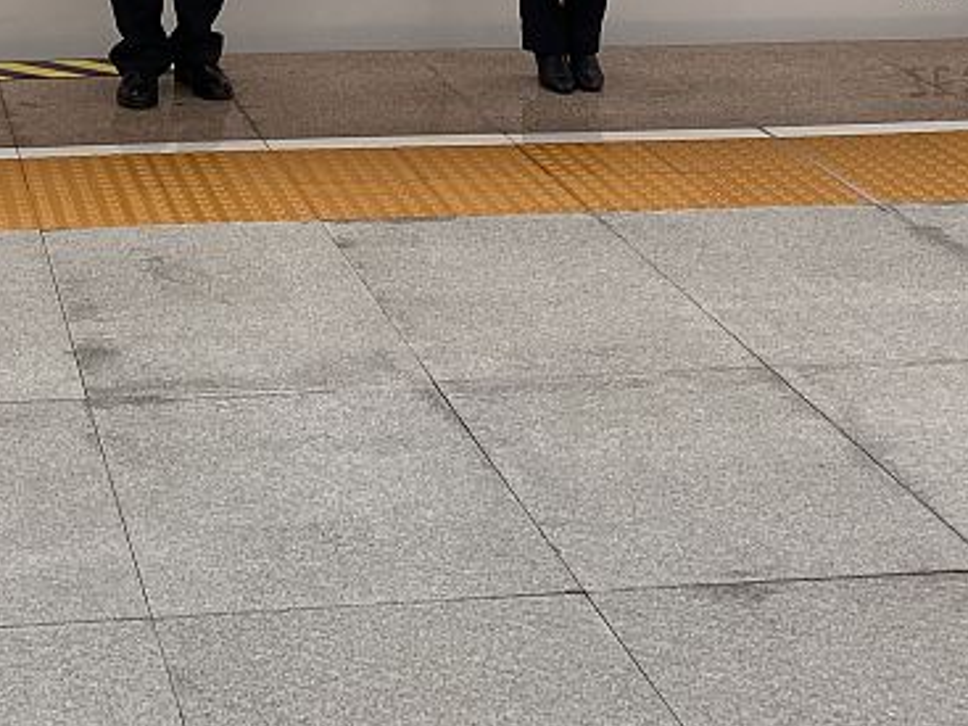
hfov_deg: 22.7
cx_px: 203
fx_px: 2376
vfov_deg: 15.6
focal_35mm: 85
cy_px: -449
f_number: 1.8
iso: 50
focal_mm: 4.25
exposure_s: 1/121
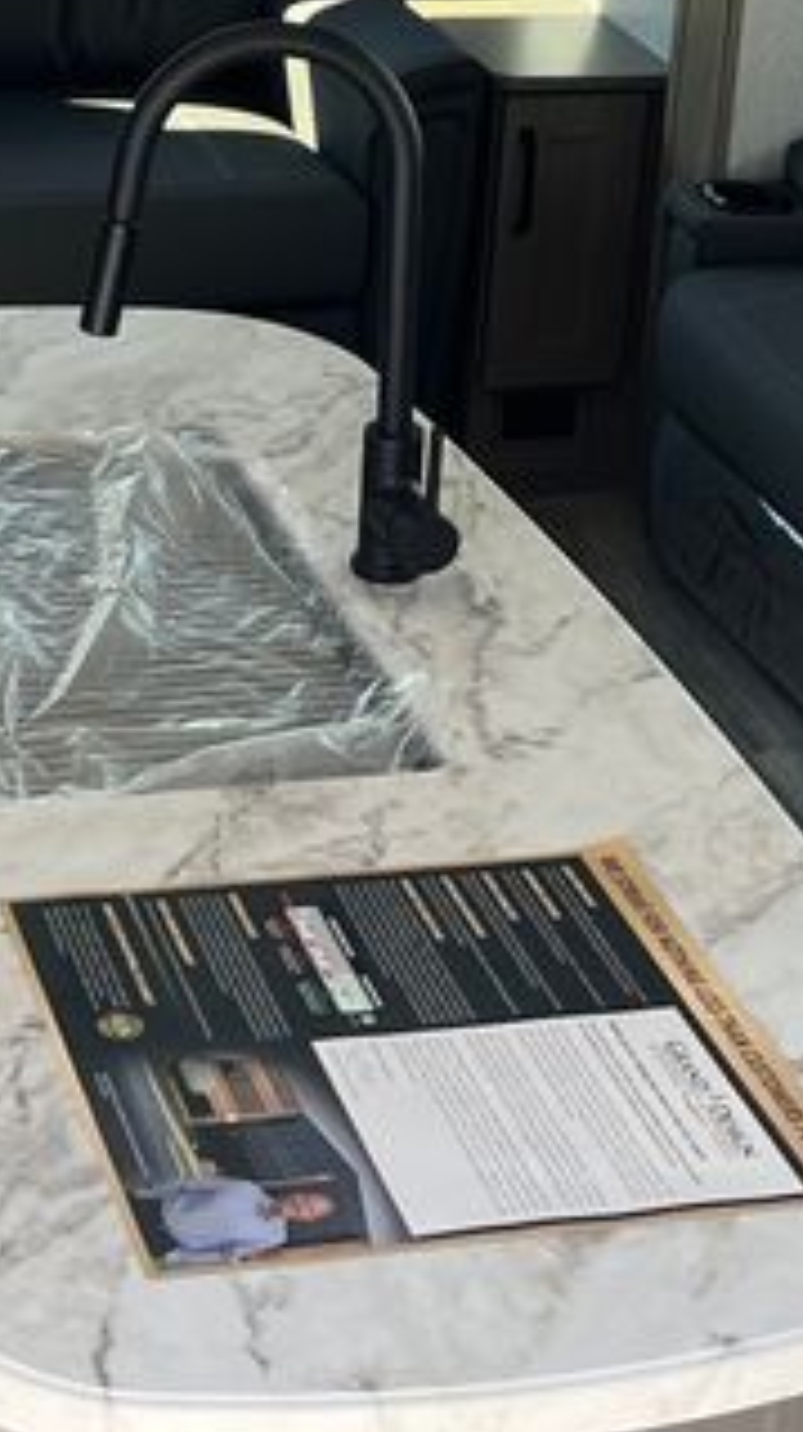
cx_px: 179
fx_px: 3451
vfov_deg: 22.8
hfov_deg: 13.2
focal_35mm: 91
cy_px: 144
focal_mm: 5.1
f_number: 1.6
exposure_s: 1/122
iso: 80
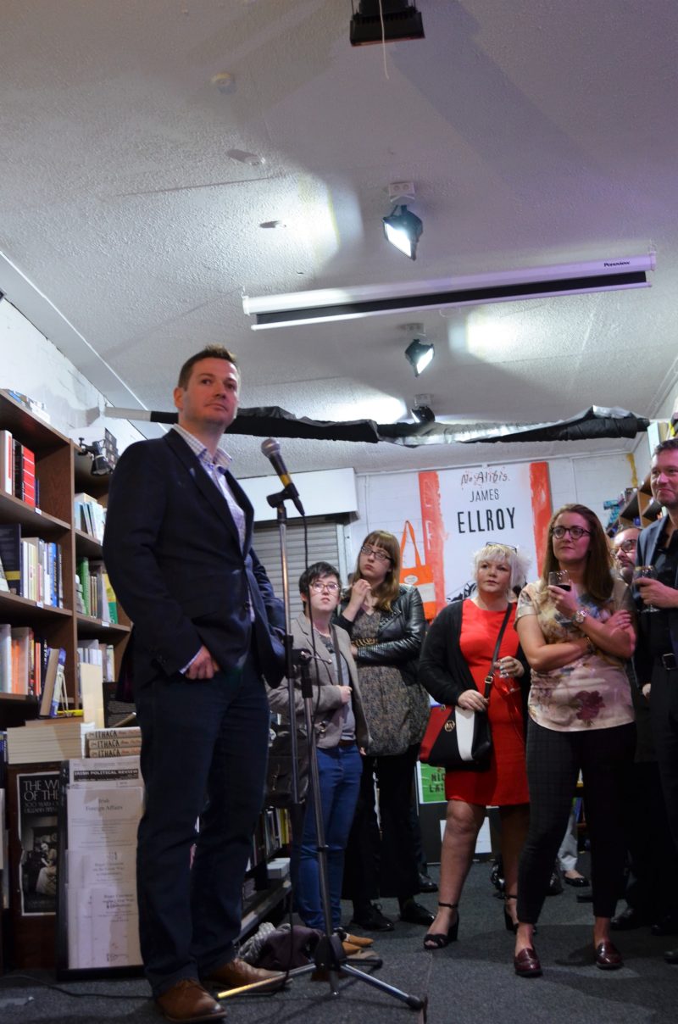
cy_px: 512
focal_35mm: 42
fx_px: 1192
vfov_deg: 46.5
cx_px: 339
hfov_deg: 31.8
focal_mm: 28
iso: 1250
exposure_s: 1/40
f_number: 4.5
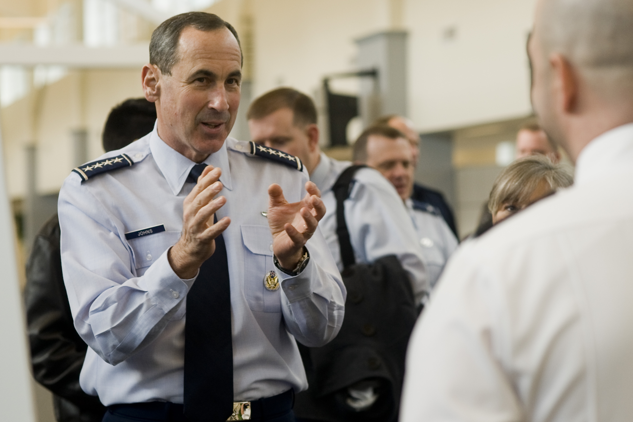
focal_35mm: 85
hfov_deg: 23.9
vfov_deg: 16.1
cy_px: 211
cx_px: 316
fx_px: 1494
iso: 800
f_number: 4
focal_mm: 85
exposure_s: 1/200
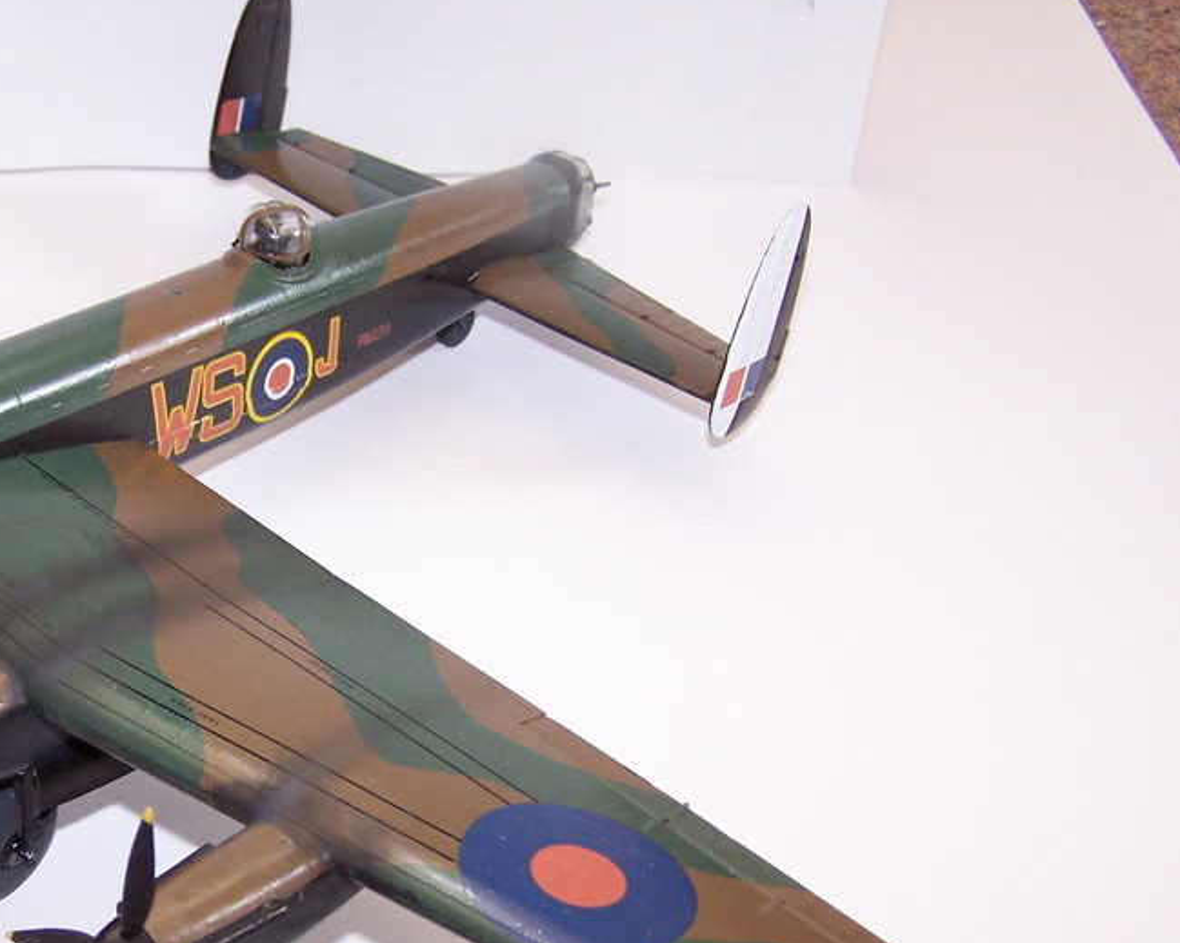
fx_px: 2130
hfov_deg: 30.1
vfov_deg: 24.8
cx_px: 214
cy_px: 645
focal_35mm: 61
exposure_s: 1/30
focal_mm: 6.3
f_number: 2.8
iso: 140
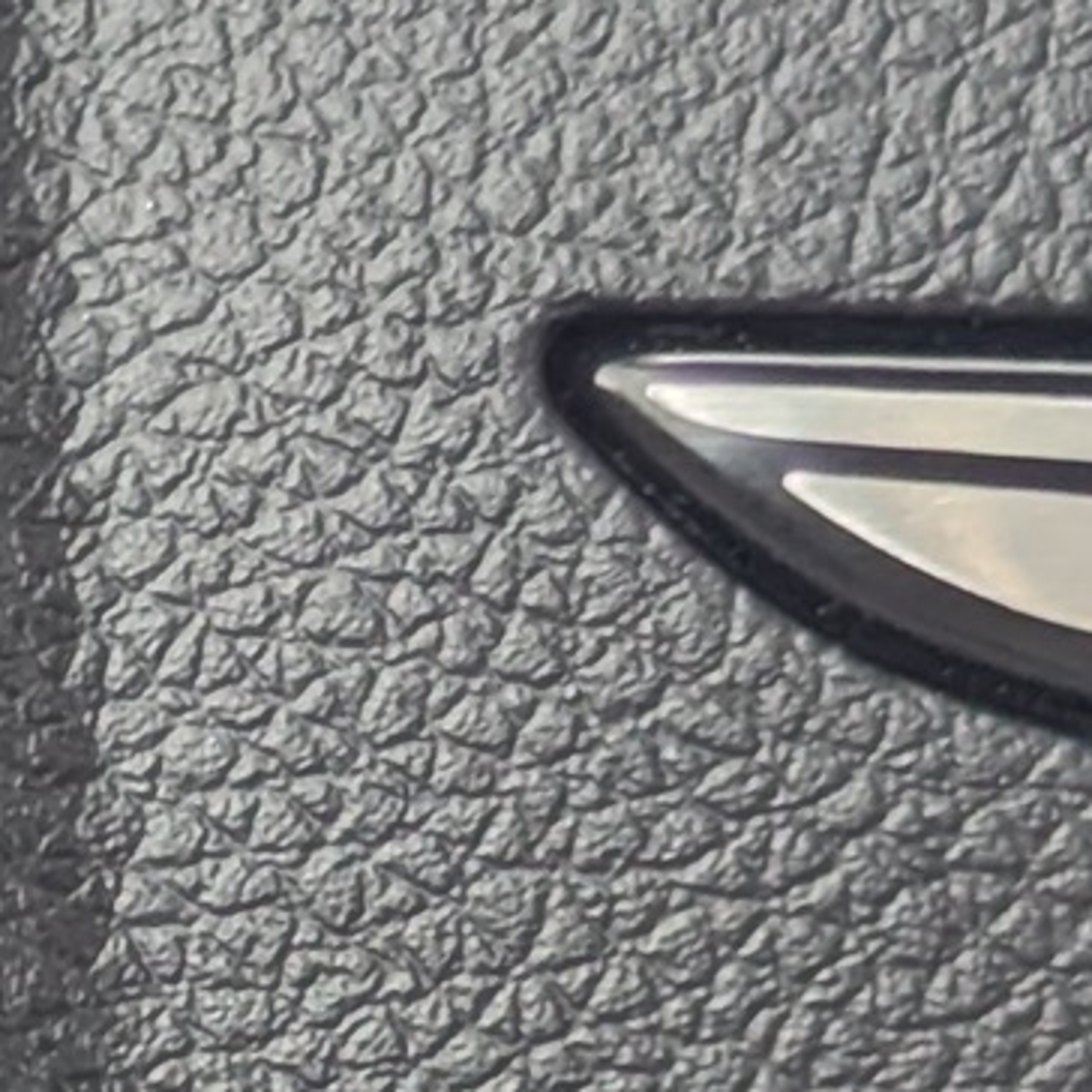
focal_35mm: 298
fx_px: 10636
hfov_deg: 5.7
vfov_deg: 5.8
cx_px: -1116
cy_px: 1320
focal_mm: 6.81
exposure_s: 1/38.6
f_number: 1.85
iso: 39
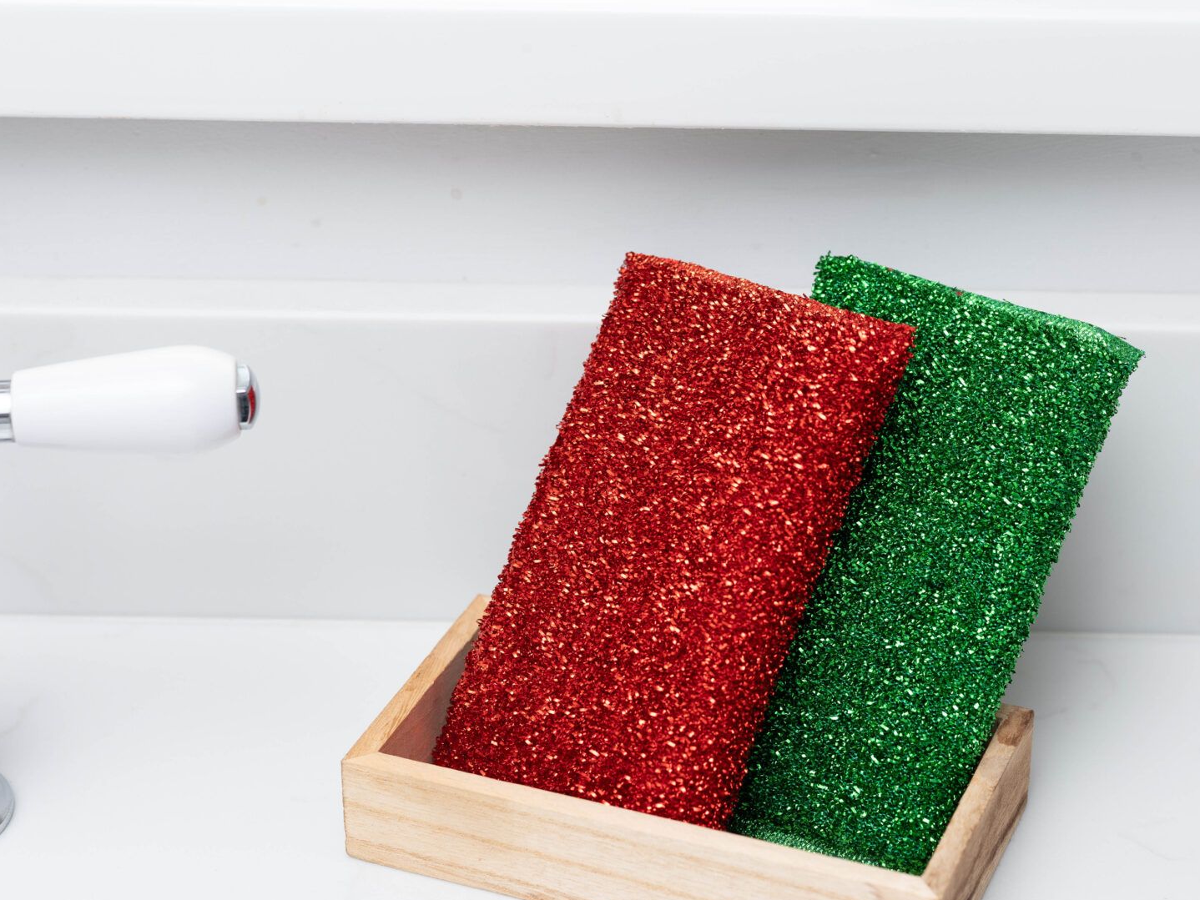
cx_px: 651
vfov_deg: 16.6
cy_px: 372
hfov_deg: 22.0
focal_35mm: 89
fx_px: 3086
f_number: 4.5
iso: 200
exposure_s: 1/125
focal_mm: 63
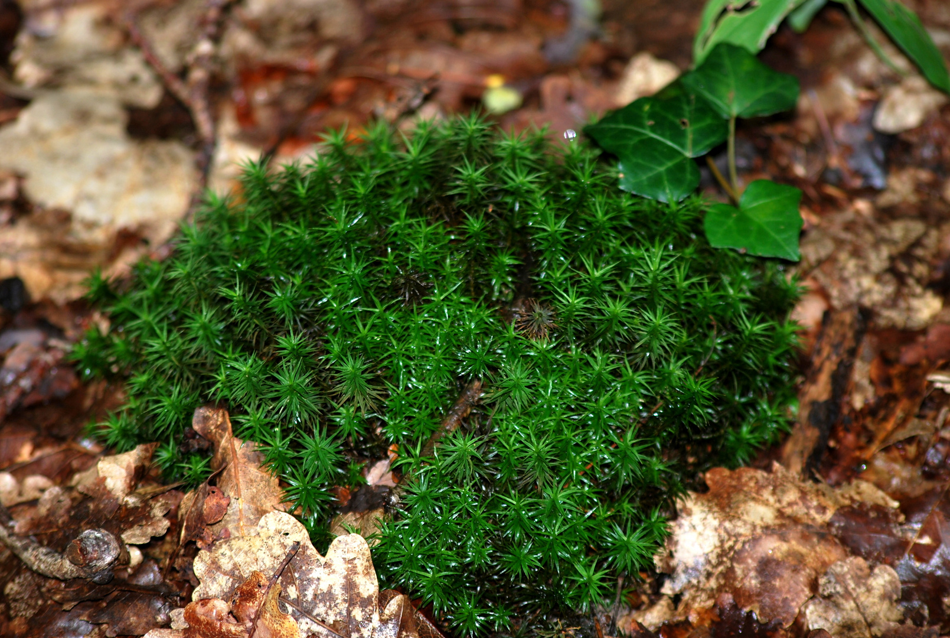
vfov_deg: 6.8
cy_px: 319
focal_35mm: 202
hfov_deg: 10.1
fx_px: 5355
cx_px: 475
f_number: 4.5
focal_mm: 135
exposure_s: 1/125
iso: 100
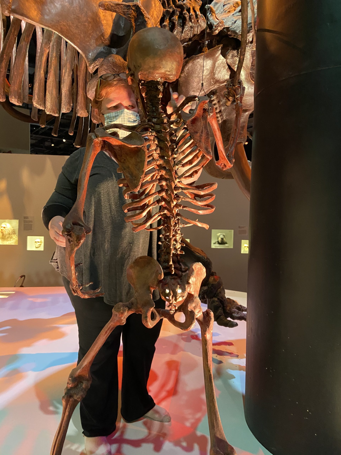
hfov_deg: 53.1
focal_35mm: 26
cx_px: 170
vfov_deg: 67.3
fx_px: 341
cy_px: 228
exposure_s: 1/40
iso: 640
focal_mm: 4.25
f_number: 1.8
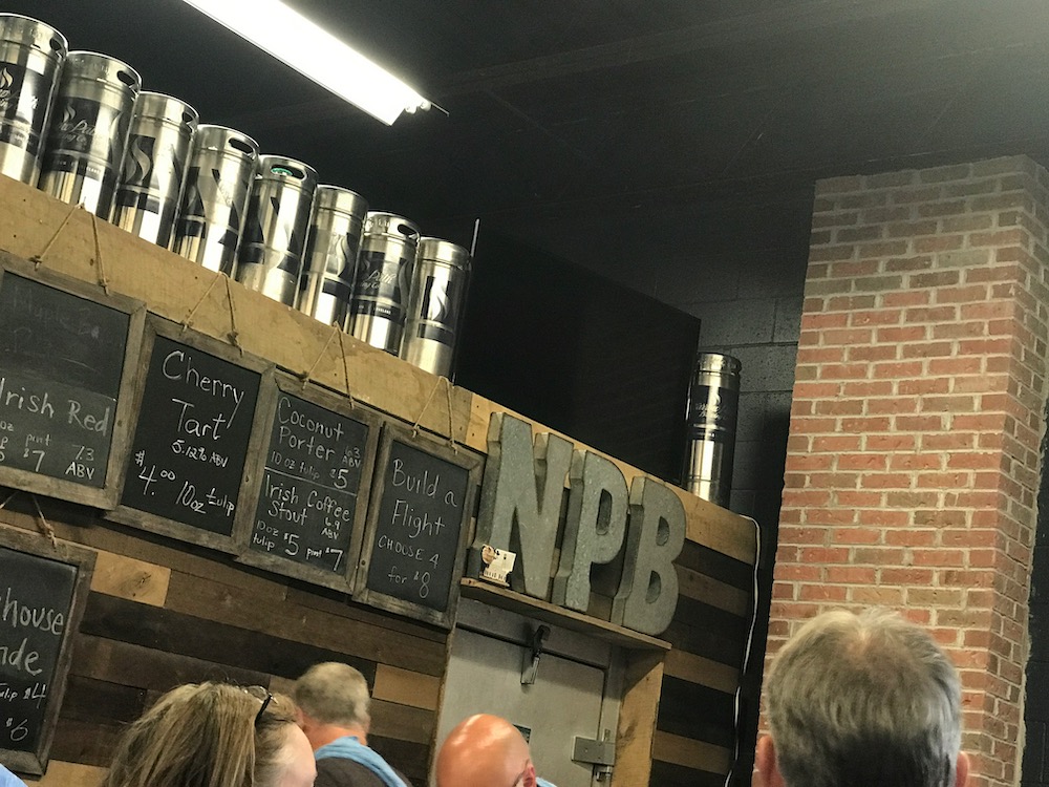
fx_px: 1727
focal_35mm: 57
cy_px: 394
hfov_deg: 33.8
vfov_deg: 25.7
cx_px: 524
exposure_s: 1/60
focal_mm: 6.6
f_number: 2.8
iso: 500
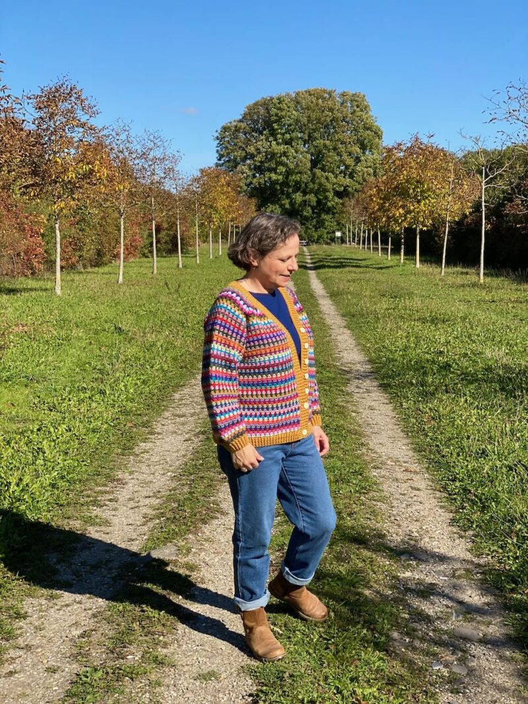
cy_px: 352
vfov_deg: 36.8
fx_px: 1058
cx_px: 264
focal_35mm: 52
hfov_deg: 28.0
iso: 20
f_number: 2
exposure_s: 1/1546
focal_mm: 6
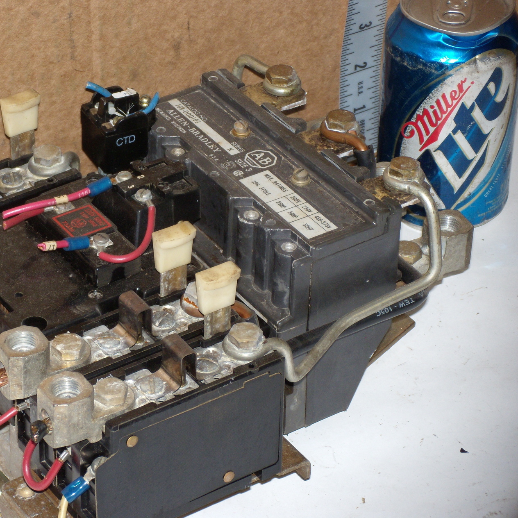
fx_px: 2235
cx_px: 184
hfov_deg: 13.2
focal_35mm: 132
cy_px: 259
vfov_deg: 13.2
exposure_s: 1/60
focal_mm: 19.7
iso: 125
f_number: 4.2
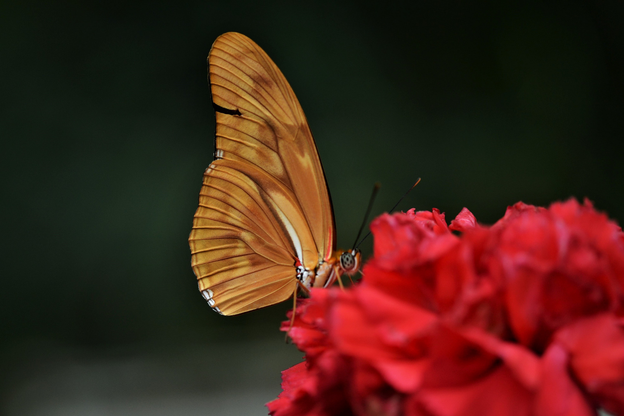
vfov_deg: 8.7
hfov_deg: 13.0
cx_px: 312
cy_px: 208
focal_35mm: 158
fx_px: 2730
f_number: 4.5
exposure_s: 1/200
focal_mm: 105
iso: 200
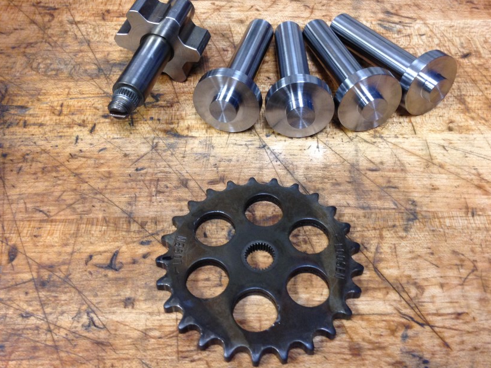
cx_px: 269
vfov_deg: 35.0
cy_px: 151
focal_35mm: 41
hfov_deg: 45.7
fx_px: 582
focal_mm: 4.12
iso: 125
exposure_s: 1/20
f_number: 2.4
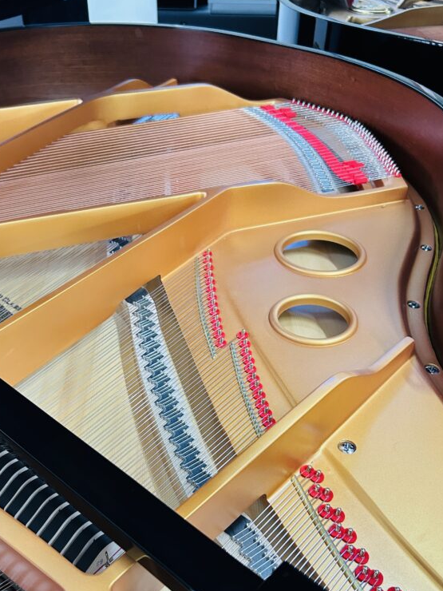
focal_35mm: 36
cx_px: 205
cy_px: 378
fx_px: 614
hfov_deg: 39.6
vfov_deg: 50.7
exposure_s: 1/60
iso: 250
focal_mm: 5.7
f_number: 1.5
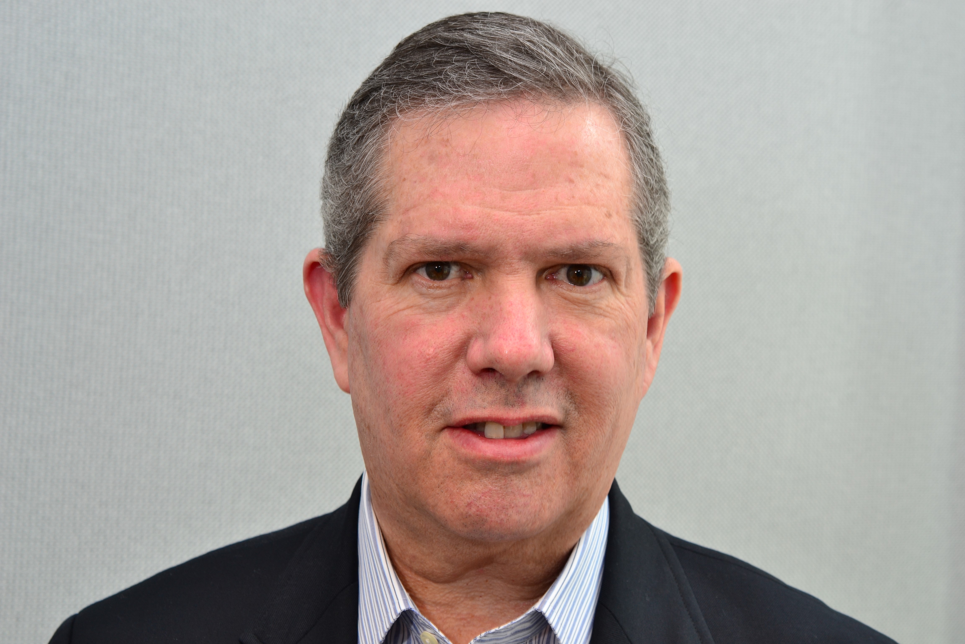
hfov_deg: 33.4
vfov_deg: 22.6
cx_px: 482
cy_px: 322
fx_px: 1608
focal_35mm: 60
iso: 200
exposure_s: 1/8
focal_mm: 40
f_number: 8
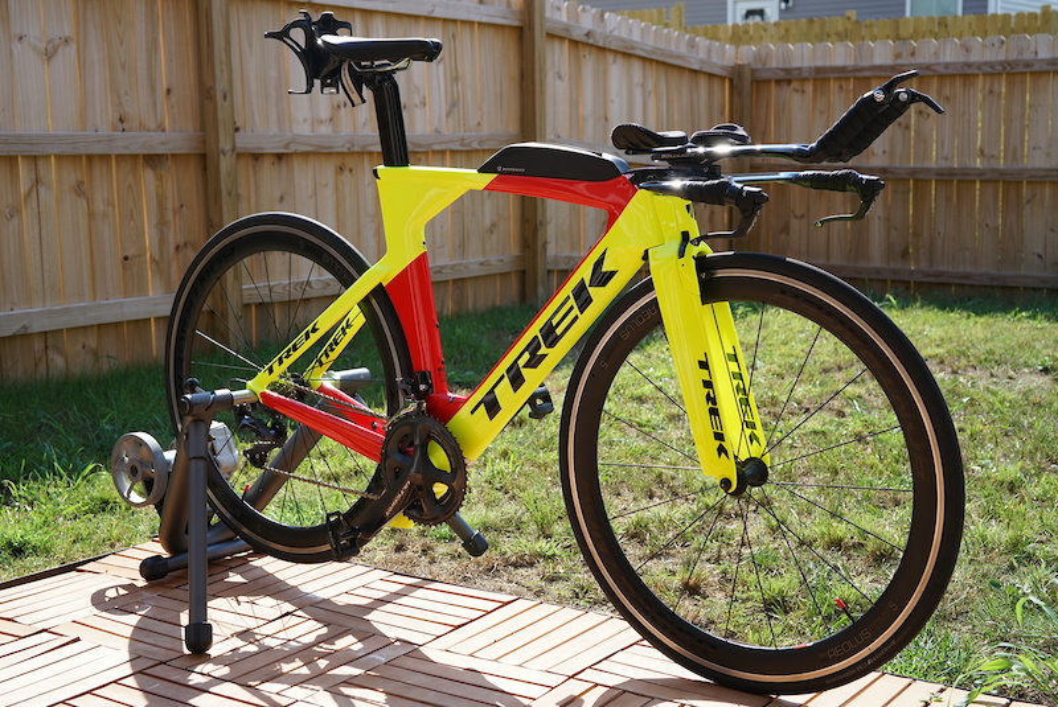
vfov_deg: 27.0
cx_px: 529
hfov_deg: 39.6
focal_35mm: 50
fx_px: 1471
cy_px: 354
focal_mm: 50
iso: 100
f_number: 8
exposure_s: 1/125
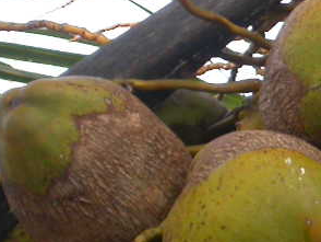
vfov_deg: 2.5
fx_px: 5494
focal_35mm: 592
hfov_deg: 3.3
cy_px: 107
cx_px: 602
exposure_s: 1/93.4
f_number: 4.7
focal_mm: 28.2
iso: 100
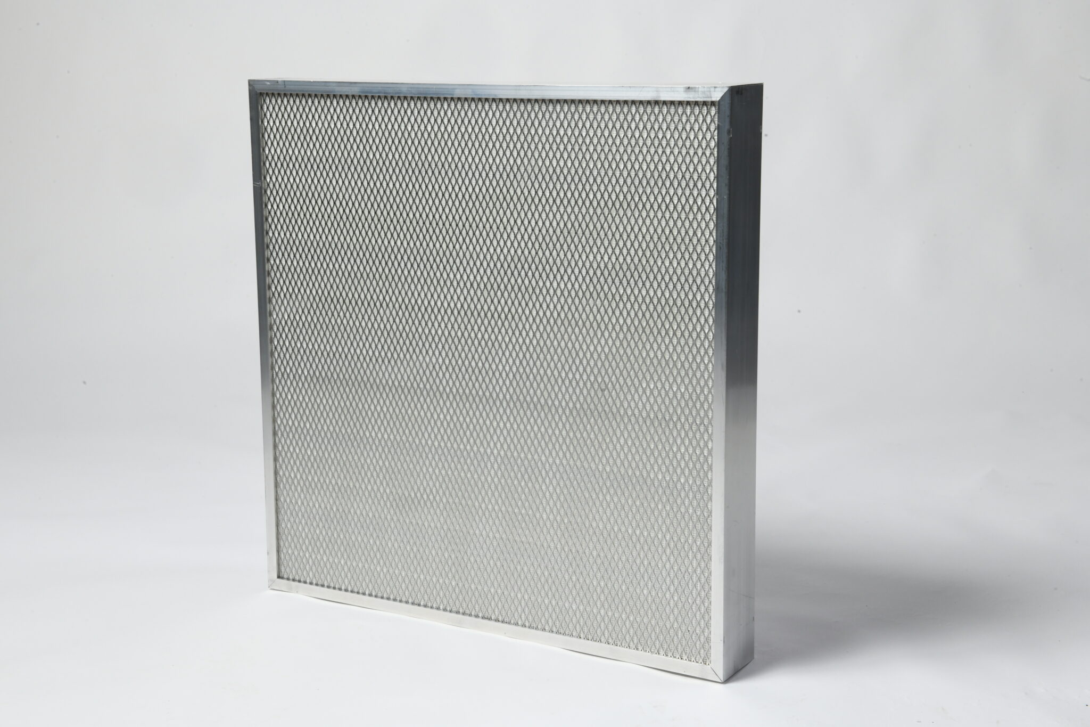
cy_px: 364
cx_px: 545
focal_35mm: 56
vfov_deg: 24.2
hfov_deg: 35.6
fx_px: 1695
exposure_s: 1/200
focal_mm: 56
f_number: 22
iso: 640
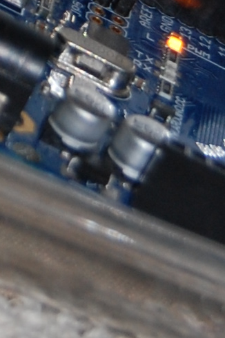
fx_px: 4494
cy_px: -202
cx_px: 46
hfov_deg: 2.9
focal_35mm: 478
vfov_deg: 4.3
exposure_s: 1/60
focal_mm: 52
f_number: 5.6
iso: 400
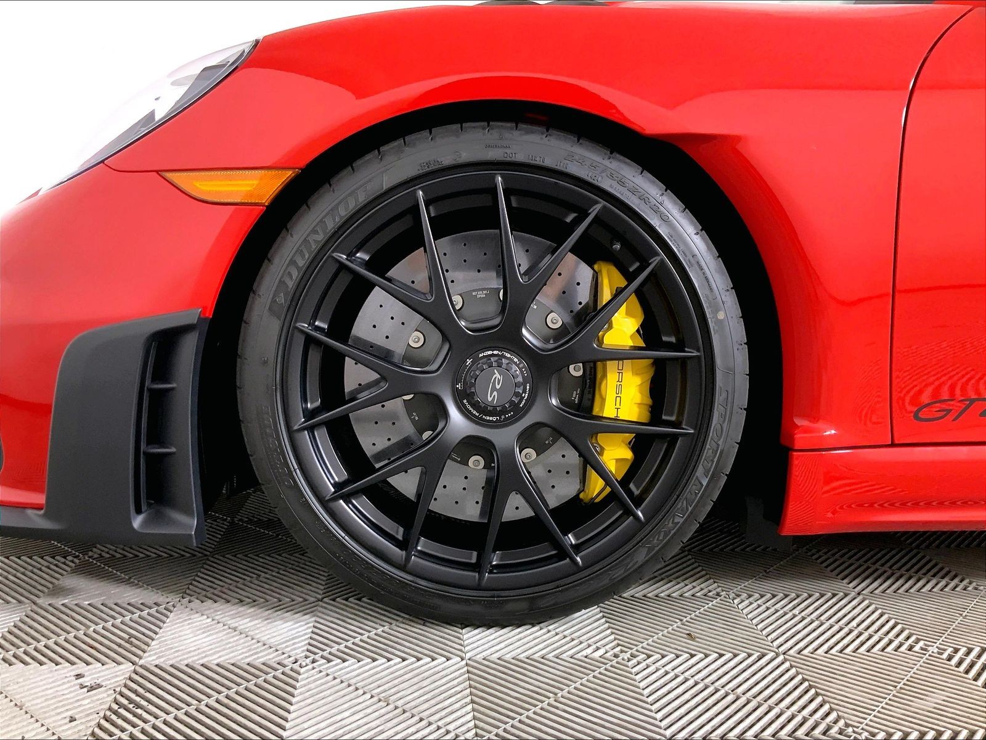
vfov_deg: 48.2
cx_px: 493
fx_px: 826
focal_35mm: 29
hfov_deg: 61.7
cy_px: 370
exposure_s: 1/60
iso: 125
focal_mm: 3
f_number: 1.8
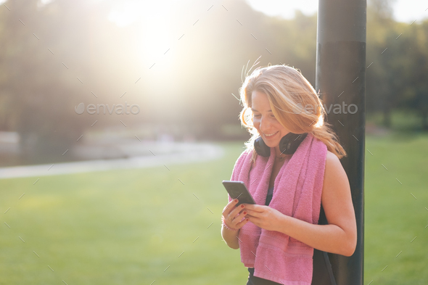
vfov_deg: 16.3
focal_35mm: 84
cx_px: 214
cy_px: 142
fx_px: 998
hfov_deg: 24.2
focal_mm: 56
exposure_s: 1/500
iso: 200
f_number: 1.2
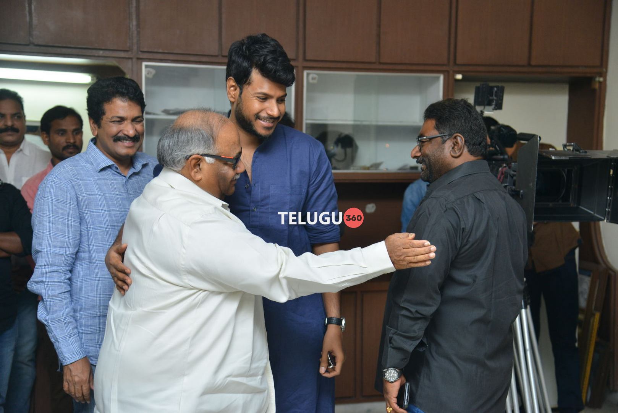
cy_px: 206
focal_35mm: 50
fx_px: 859
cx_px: 309
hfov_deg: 39.6
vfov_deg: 27.0
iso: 800
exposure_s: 1/125
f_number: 4
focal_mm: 50
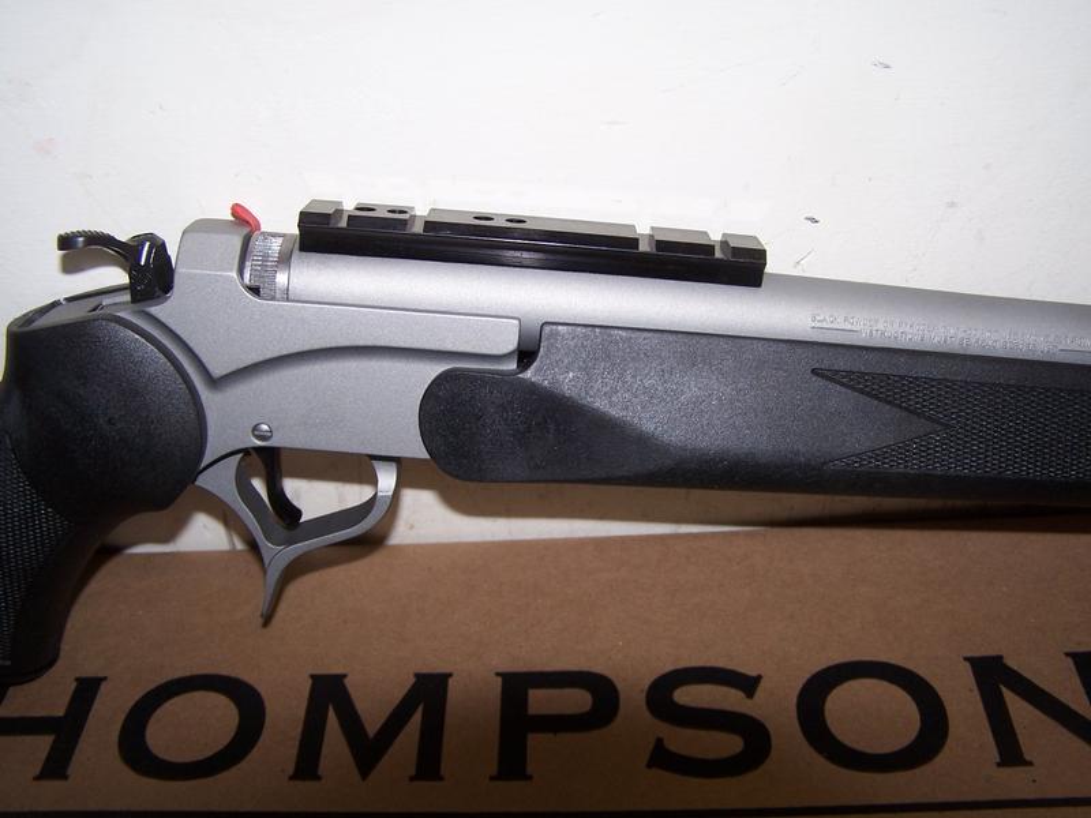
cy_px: 409
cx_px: 546
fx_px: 1198
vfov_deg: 37.7
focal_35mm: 38
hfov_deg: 49.0
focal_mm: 6.3
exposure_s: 1/60
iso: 80
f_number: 2.8
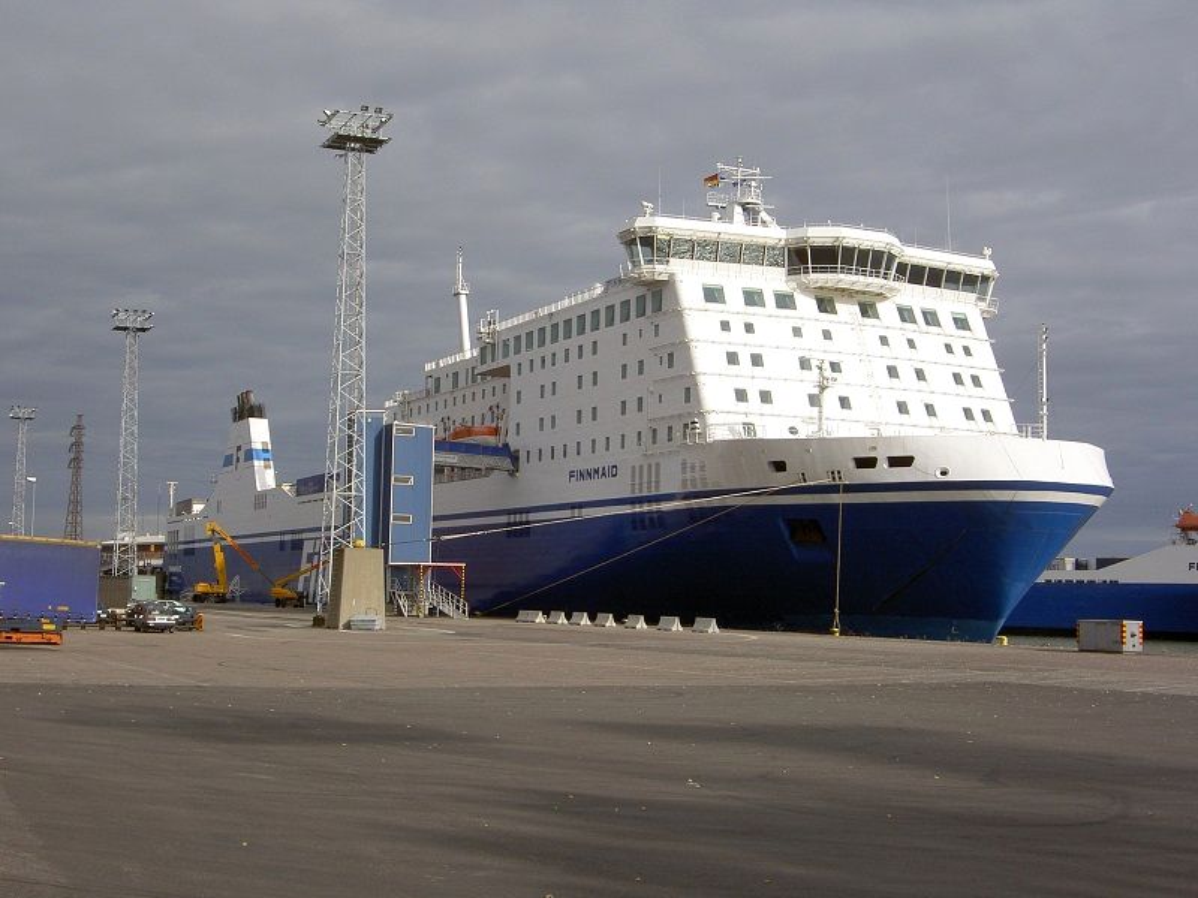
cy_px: 449
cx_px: 599
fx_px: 1627
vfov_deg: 30.9
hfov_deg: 40.4
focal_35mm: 47
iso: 50
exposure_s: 1/640
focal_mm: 7.7
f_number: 5.7
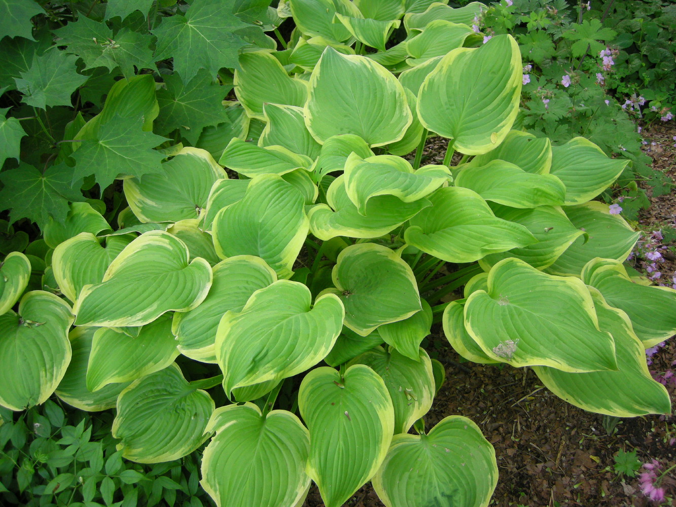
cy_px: 254
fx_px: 703
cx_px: 338
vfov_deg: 39.7
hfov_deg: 51.4
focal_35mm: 36
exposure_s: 1/49.8
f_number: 2.7
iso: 108
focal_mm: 7.5
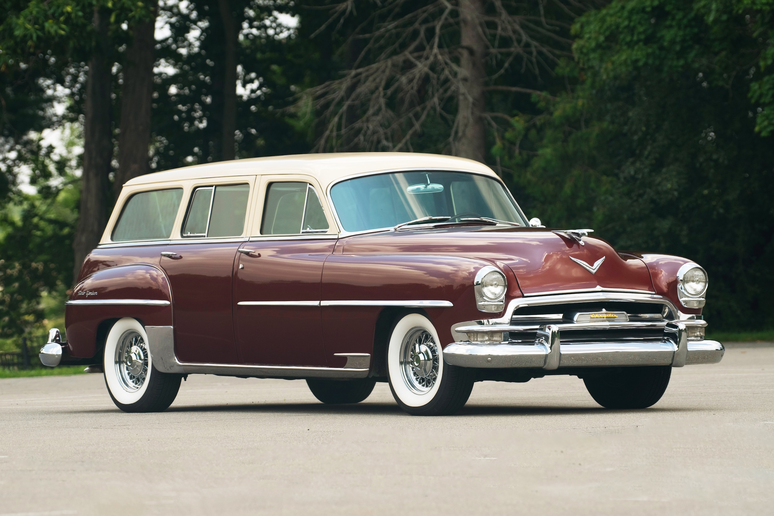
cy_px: 258
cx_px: 387
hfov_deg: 8.9
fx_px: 4946
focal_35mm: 230
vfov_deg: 6.0
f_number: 5.6
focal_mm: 230
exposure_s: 1/400
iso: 640
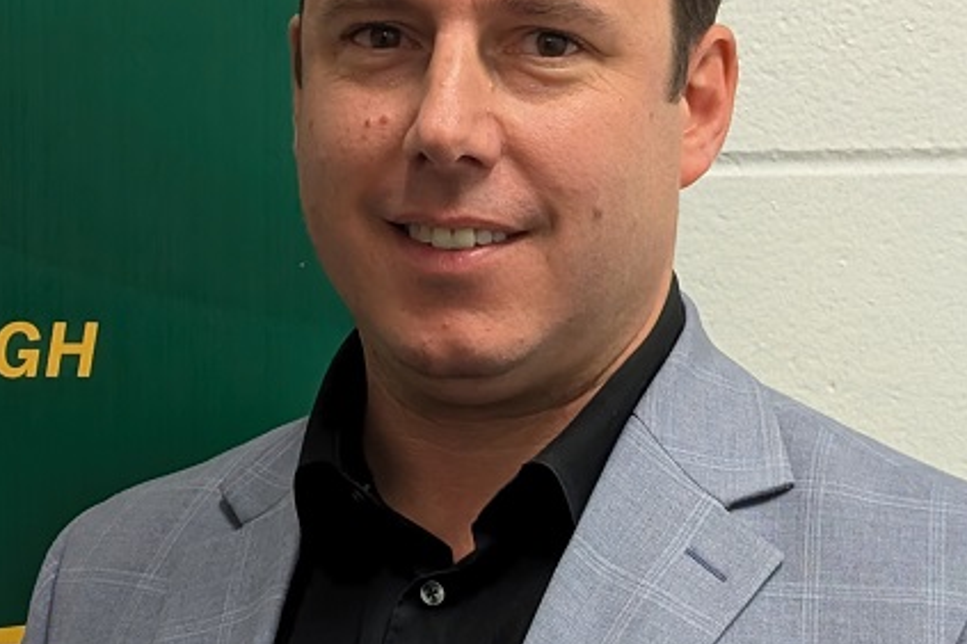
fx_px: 3143
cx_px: 215
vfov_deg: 11.7
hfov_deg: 17.4
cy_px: 484
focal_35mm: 117
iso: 336
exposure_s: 1/120
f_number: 1.68
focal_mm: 6.9
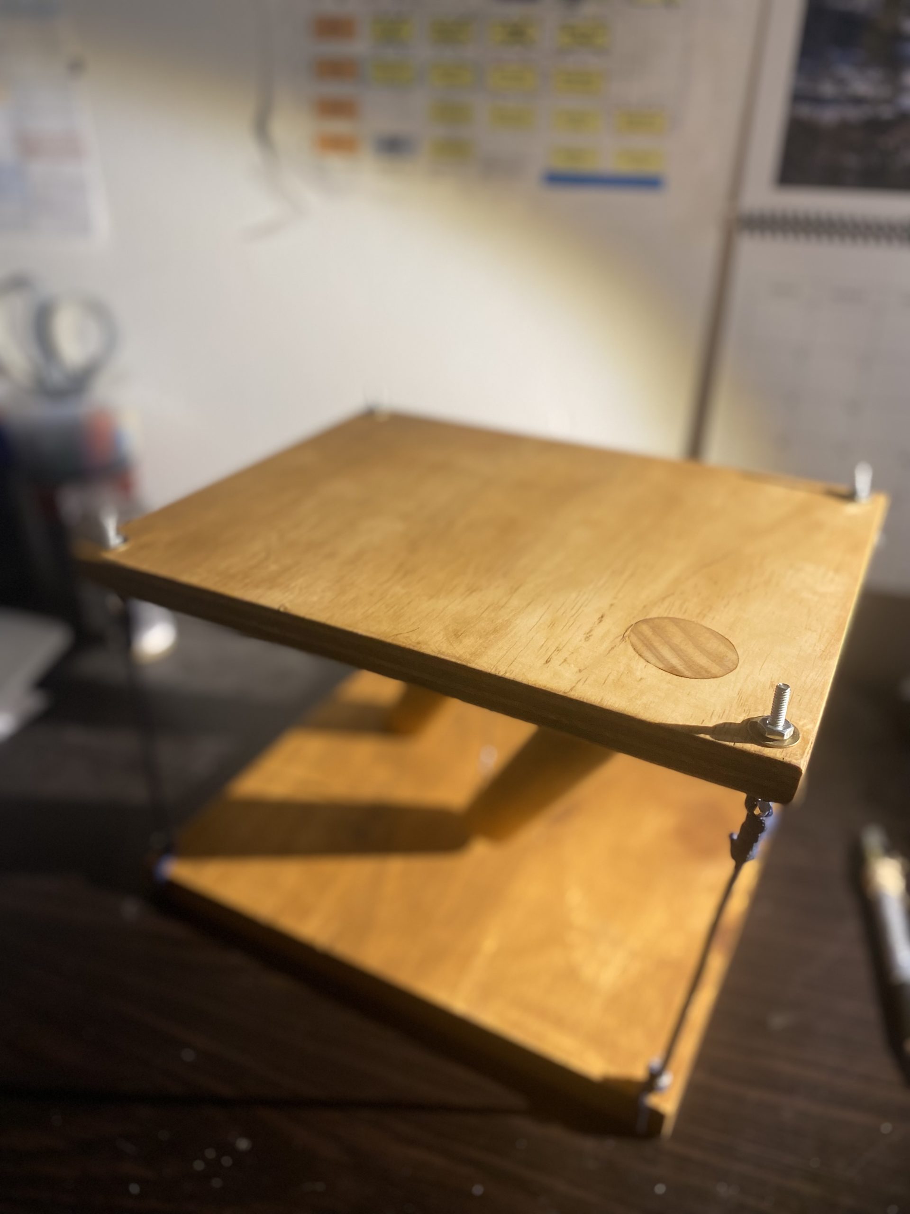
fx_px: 911
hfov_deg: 53.1
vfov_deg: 67.3
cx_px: 455
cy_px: 607
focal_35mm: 26
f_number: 1.8
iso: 160
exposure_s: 1/60
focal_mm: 4.25
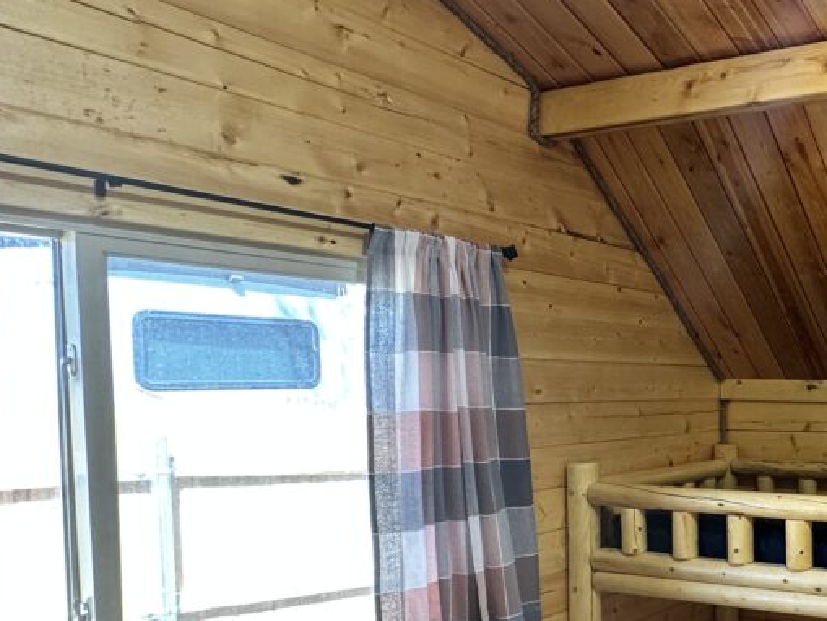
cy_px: 421
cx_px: 908
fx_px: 789
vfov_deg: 42.3
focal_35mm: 33
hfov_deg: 43.2
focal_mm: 2.22
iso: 200
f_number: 2.2
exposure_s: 1/120
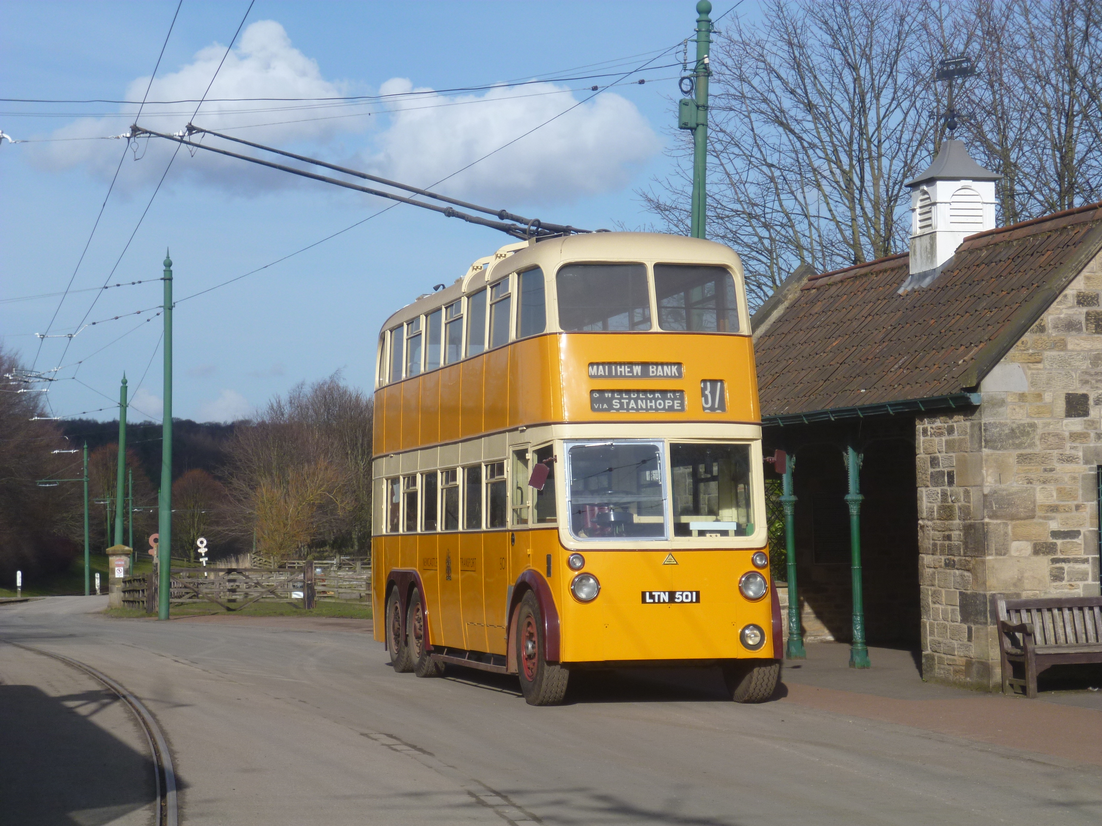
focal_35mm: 78
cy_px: 413
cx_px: 551
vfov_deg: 18.9
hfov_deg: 25.0
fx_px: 2483
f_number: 4.9
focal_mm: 13.9
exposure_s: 1/640
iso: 100
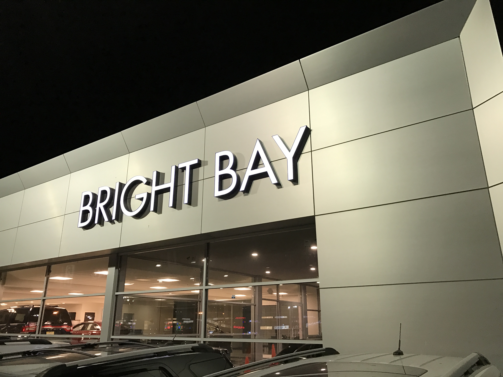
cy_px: 188
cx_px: 252
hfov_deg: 63.4
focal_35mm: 28
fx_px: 407
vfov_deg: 49.7
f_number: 1.8
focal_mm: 3.99
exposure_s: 1/30
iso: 40
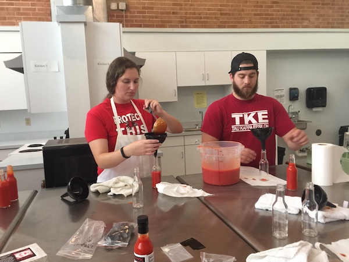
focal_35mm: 29
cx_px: 174
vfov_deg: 48.2
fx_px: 292
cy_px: 131
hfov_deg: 61.7
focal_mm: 4.15
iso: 80
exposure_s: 1/15
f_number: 2.2
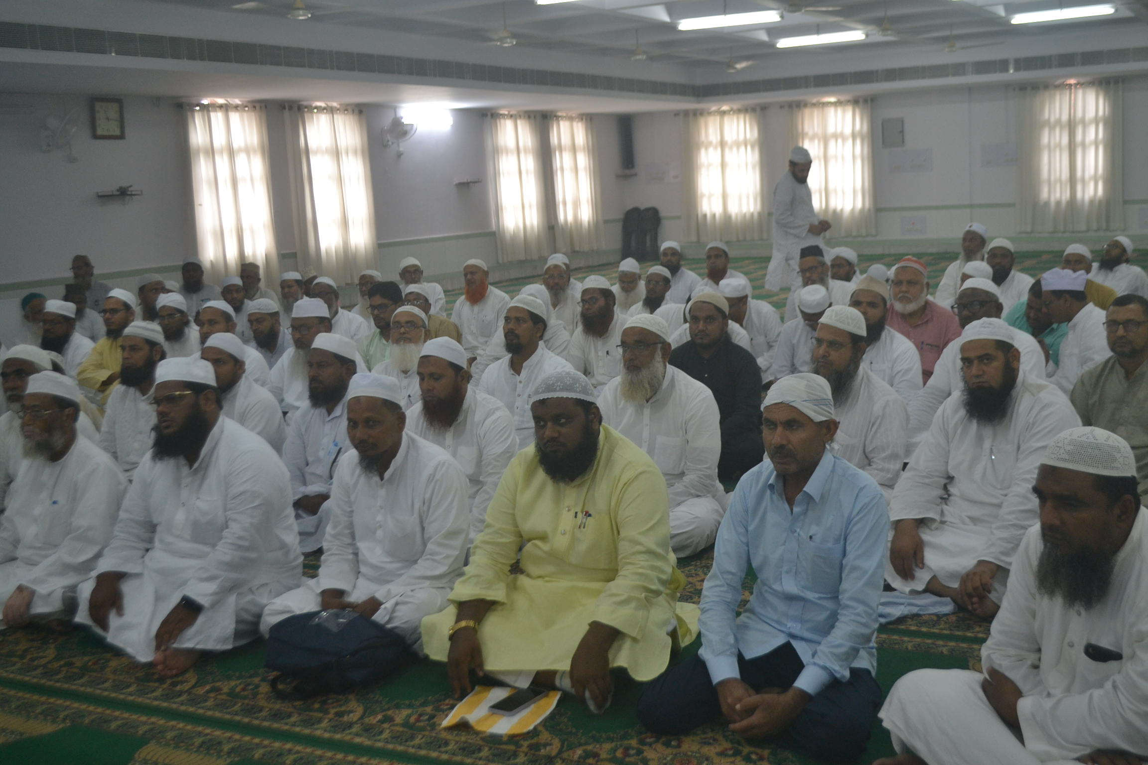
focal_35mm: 39
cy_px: 382
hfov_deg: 49.6
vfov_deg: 34.2
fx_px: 1244
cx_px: 574
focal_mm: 26
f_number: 4.2
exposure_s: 1/60
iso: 560
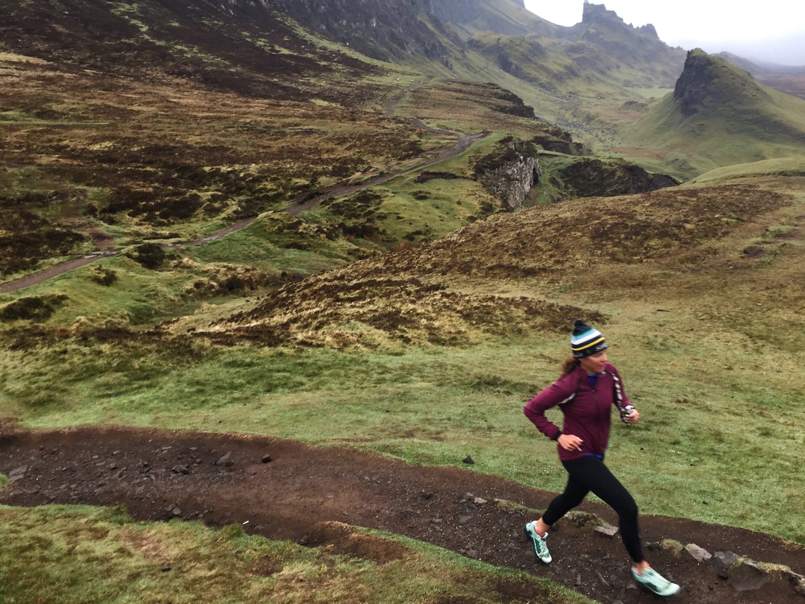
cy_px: 256
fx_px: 791
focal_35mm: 34
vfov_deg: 41.7
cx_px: 432
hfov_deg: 53.9
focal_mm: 4.15
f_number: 2.2
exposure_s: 1/108
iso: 32
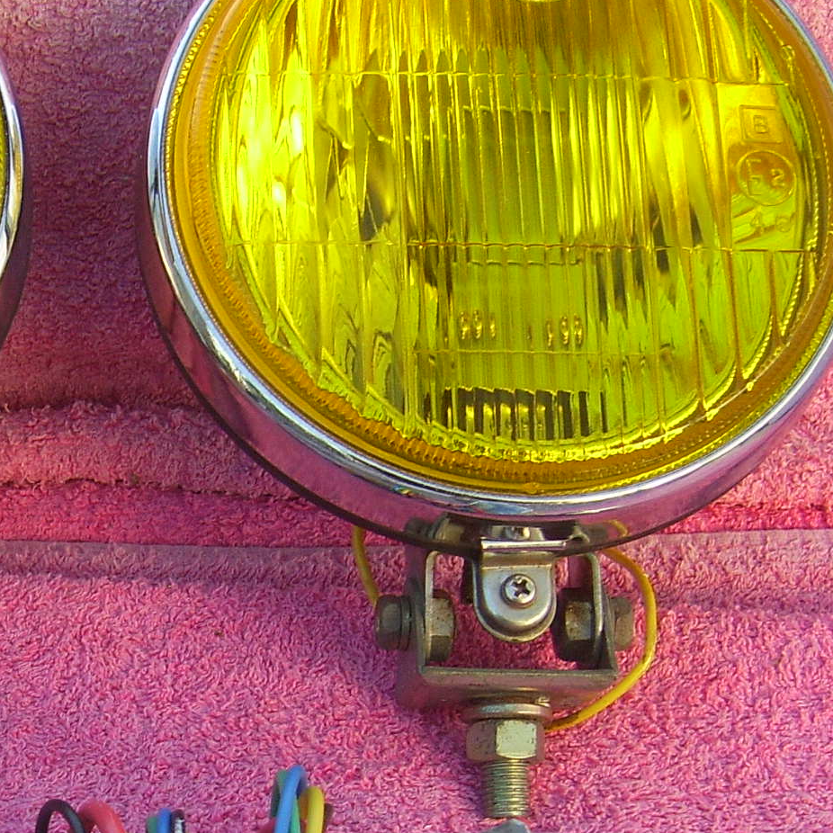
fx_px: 2559
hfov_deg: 18.1
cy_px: 718
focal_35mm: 94
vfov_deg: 18.2
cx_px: 56
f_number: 2.8
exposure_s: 1/100
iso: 50
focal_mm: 7.8
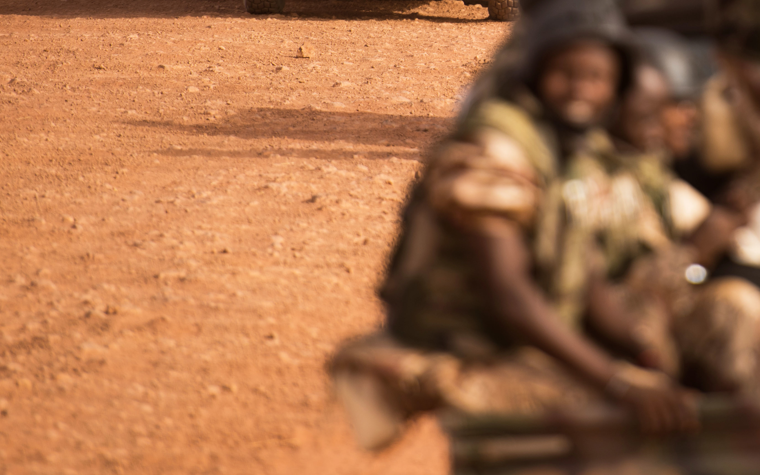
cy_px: -26
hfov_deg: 4.7
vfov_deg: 2.9
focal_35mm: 449
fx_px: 9300
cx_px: 652
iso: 31
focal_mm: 200
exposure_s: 1/640
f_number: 2.8
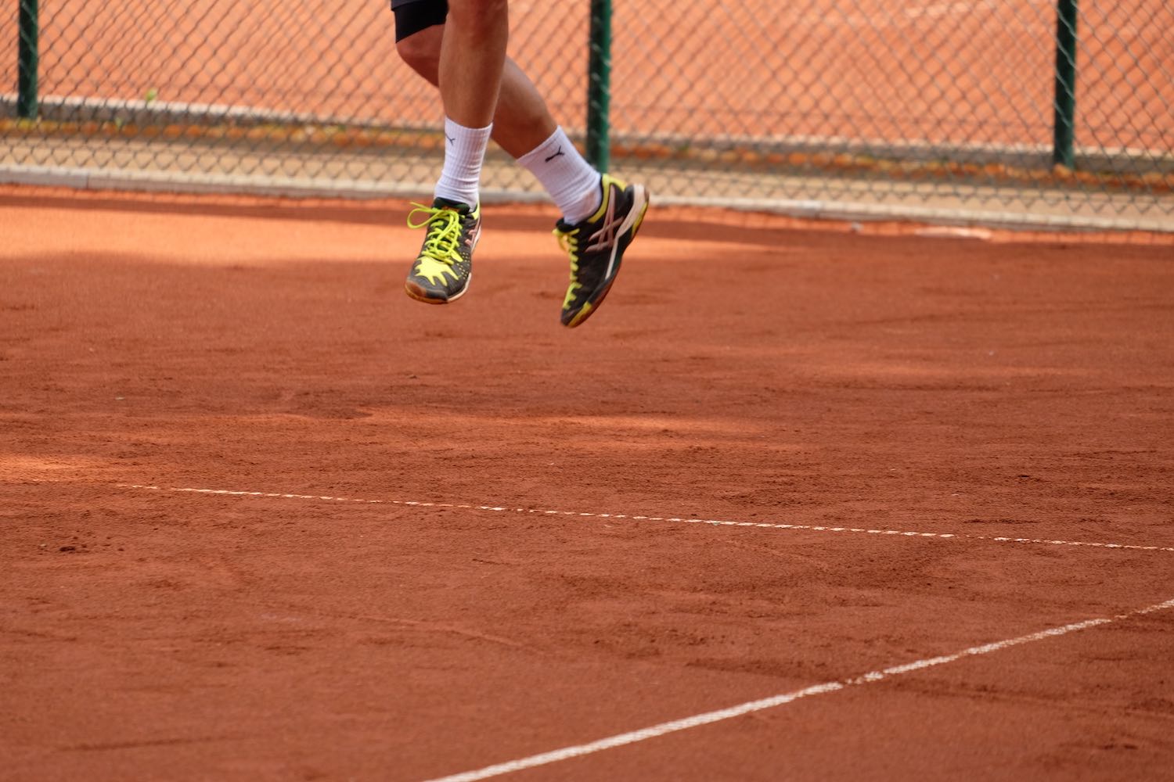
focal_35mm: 300
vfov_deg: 4.6
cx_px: 587
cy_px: 391
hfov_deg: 6.9
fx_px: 9783
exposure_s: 1/420
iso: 200
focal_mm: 200
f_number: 4.8
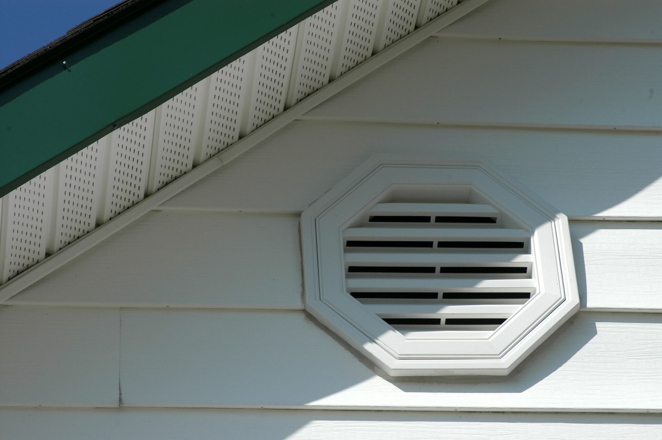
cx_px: 331
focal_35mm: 158
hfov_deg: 13.1
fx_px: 2894
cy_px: 220
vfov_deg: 8.7
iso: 200
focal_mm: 105
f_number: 6.3
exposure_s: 1/640
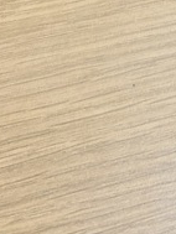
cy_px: -193
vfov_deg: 15.7
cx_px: 100
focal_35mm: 106
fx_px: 718
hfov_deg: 14.0
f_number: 1.8
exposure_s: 1/60
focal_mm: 7
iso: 200
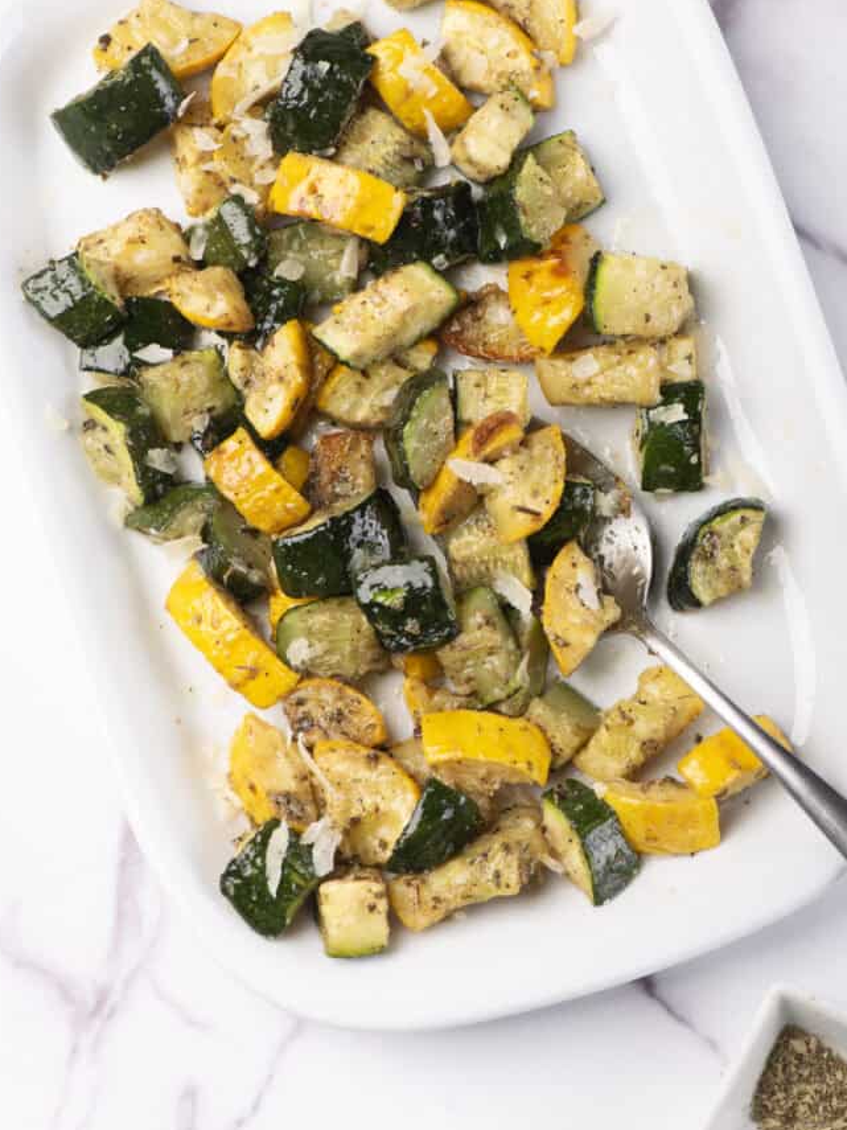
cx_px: 432
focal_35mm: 121
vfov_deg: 16.3
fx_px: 3949
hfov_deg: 12.2
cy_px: 482
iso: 100
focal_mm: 105
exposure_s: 1/160
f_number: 8
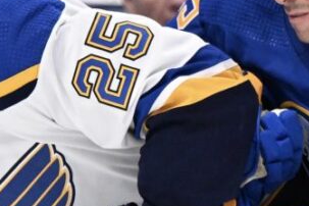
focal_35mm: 355
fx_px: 3047
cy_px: 83
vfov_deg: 3.9
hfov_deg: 5.8
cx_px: 343
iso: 3200
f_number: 2.8
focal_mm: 140
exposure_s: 1/2000
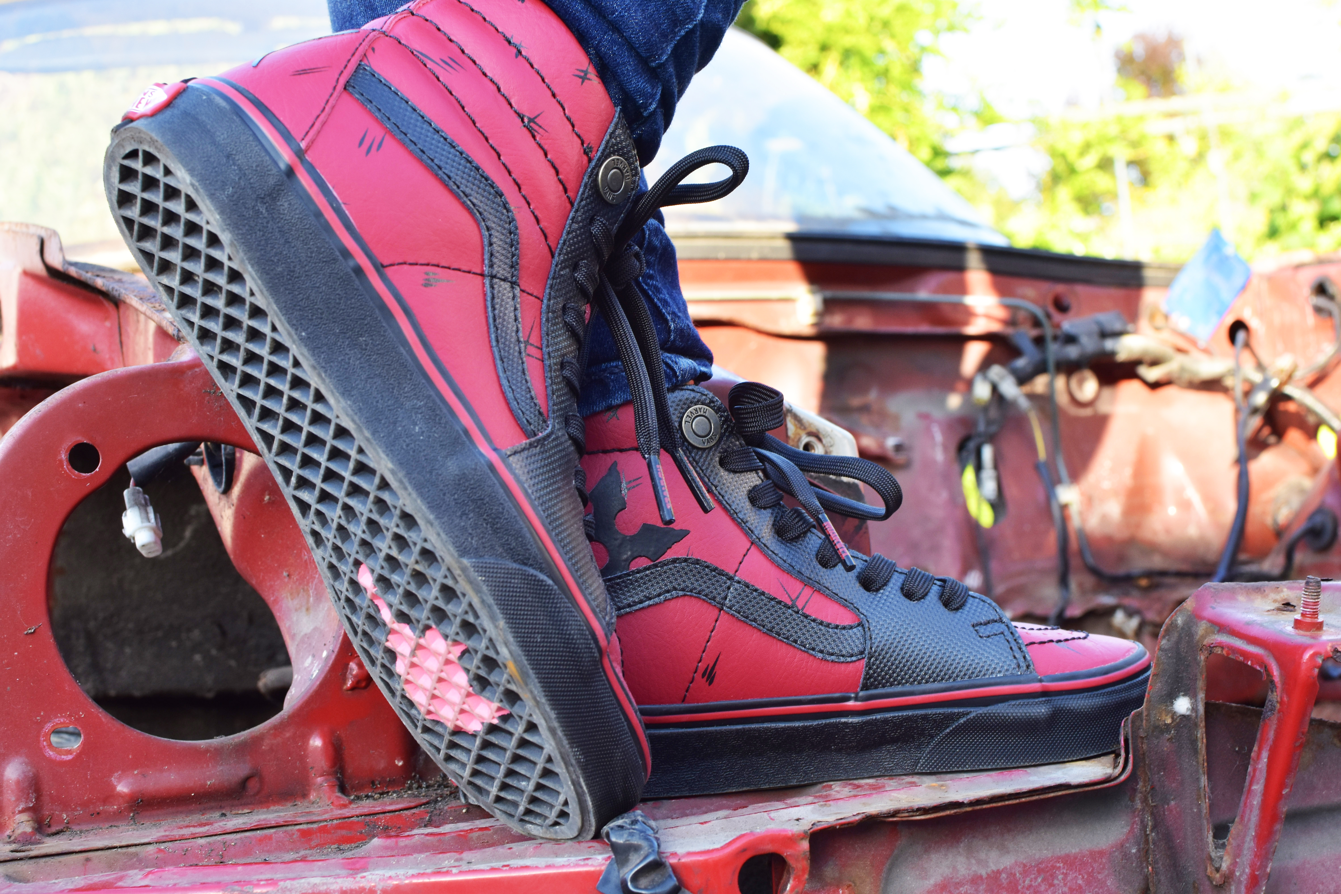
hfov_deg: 37.9
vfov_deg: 25.8
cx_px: 670
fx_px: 1955
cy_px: 447
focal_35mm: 52
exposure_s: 1/100
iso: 400
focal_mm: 35
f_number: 9
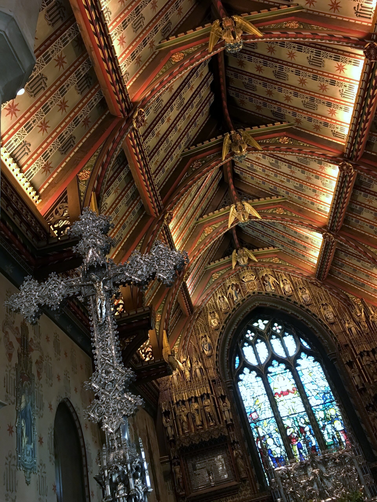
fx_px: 421
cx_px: 188
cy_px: 251
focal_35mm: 29
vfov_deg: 61.7
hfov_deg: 48.2
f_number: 2.2
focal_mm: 4.15
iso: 200
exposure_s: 1/33
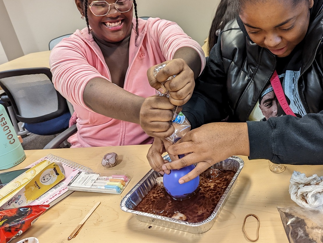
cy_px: 81
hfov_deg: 54.3
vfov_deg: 42.5
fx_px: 308
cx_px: 213
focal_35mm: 33
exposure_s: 1/120
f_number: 1.85
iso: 499
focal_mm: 6.81
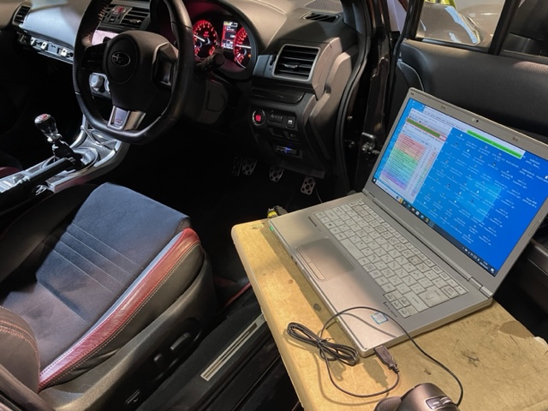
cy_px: 206
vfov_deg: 53.1
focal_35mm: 26
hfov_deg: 67.3
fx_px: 412
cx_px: 274
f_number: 1.6
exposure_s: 1/33
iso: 400
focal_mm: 4.2
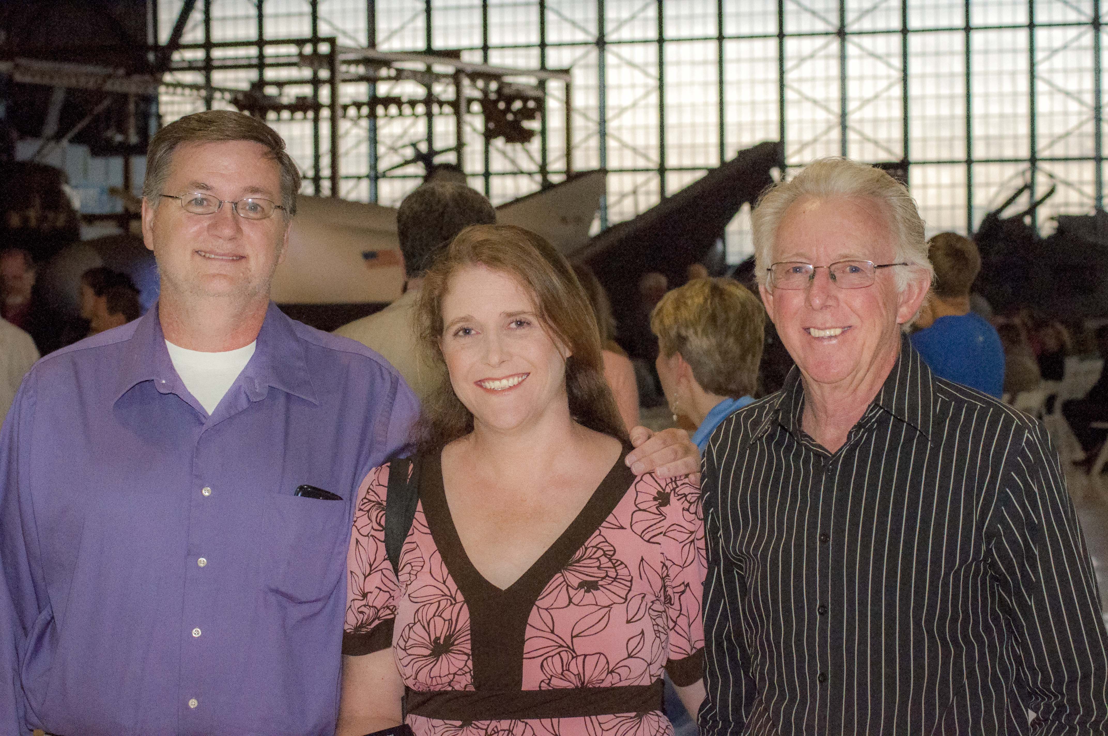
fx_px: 3228
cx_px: 554
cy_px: 368
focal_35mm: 105
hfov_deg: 19.5
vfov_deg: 13.0
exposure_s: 1/200
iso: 3200
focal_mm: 70
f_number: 8
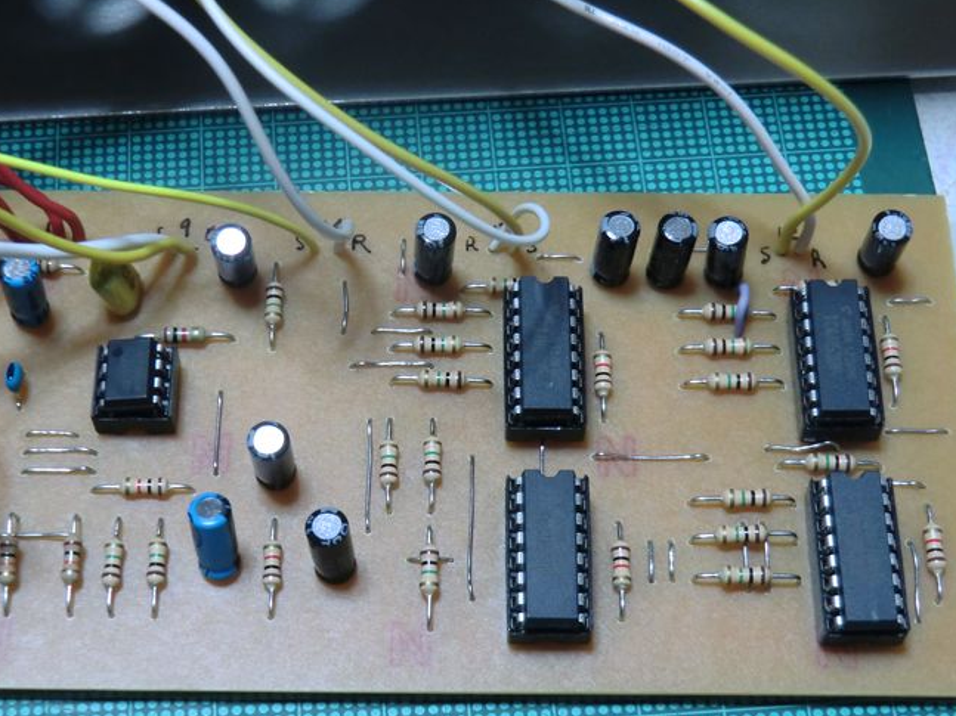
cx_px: 371
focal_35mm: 68
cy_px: 436
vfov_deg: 21.6
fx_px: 1878
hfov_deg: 28.5
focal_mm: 9.8
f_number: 4.2
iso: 400
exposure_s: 1/20
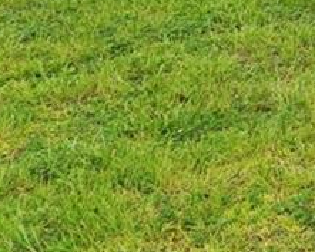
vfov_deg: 13.3
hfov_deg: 12.8
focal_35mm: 102
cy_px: -231
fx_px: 951
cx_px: 824
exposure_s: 1/125
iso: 400
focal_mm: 10
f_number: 8
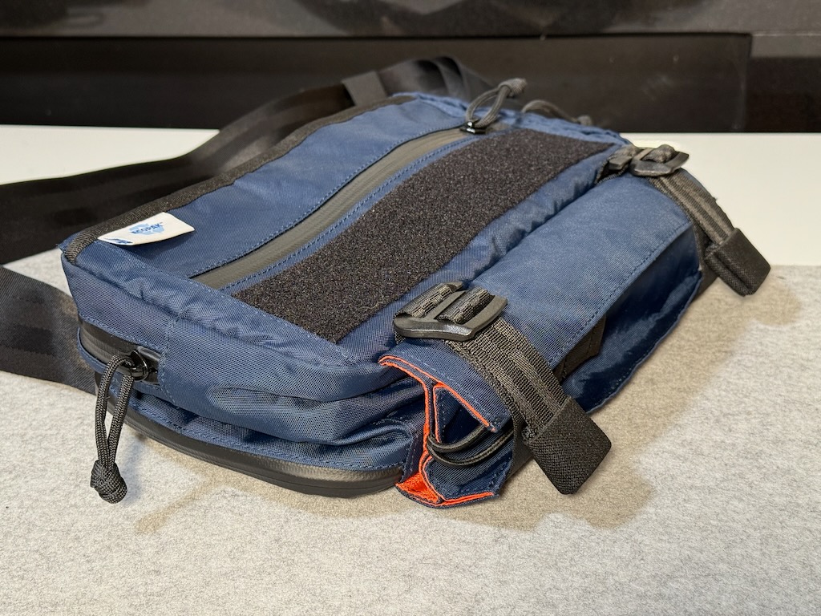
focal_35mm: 48
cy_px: 308
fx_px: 1138
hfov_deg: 39.7
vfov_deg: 30.3
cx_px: 410
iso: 100
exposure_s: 1/60
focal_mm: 6.76
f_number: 1.78
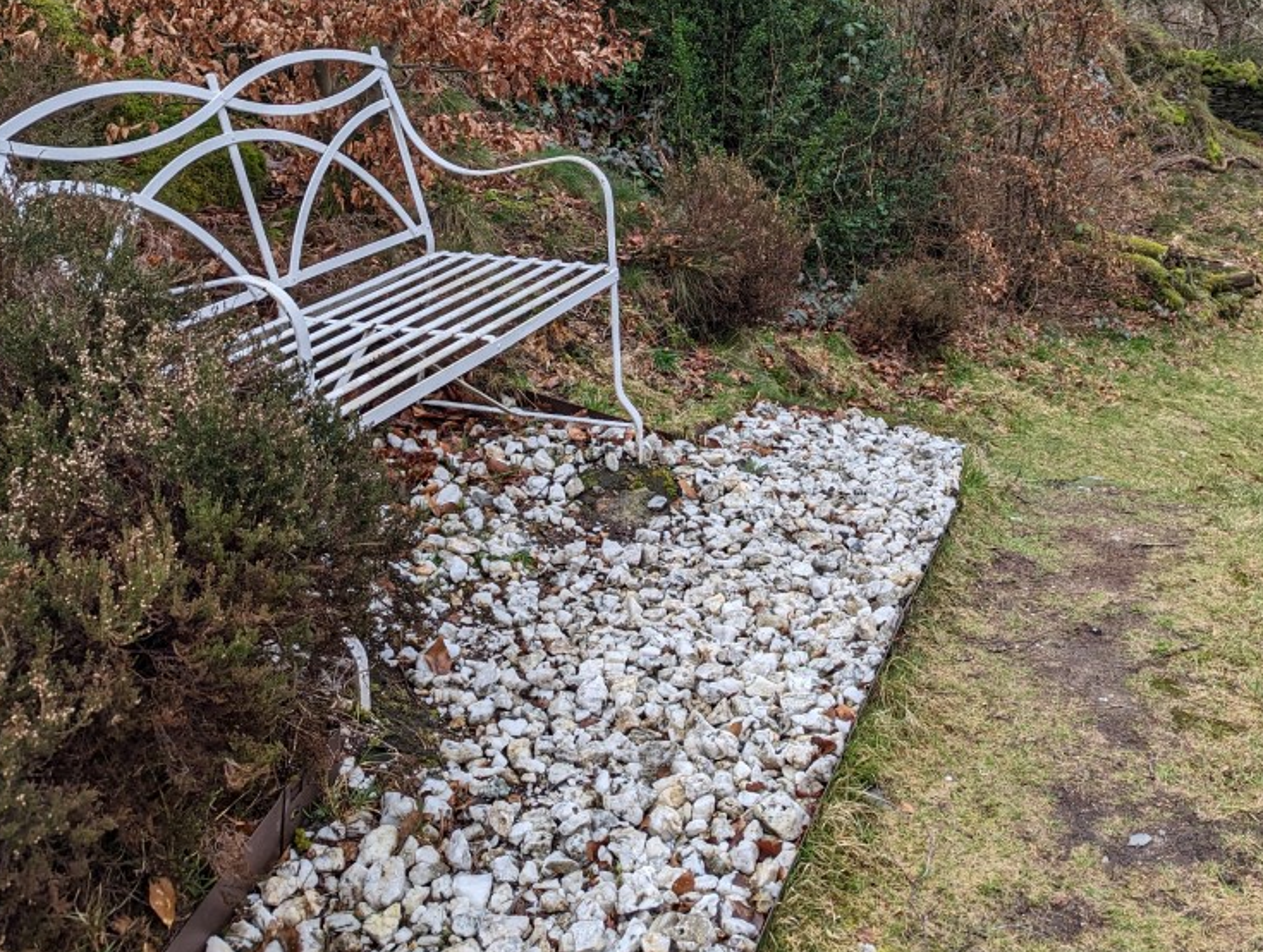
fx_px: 1426
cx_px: 673
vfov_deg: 36.0
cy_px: 232
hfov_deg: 47.8
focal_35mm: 39
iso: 45
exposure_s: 1/161
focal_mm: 6.81
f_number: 1.85
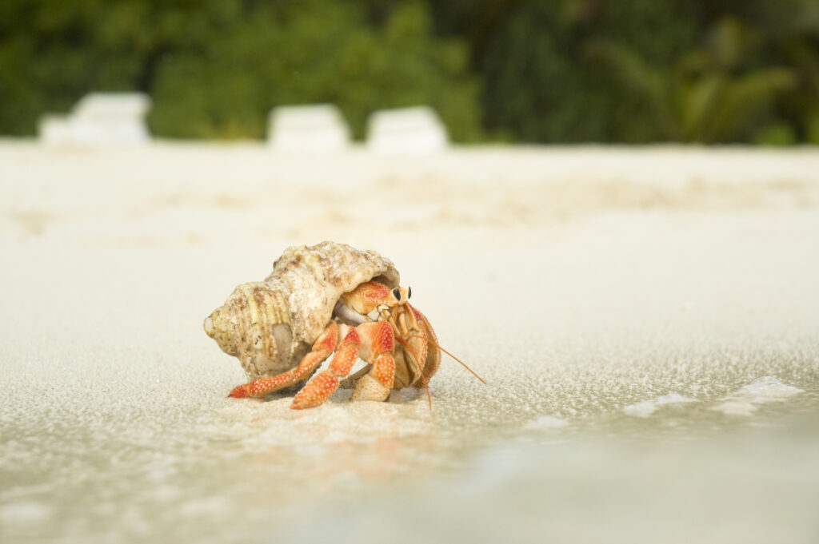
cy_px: 272
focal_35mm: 105
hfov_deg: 19.5
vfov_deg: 13.0
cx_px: 410
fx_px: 2387
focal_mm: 70
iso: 200
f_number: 8
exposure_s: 1/400
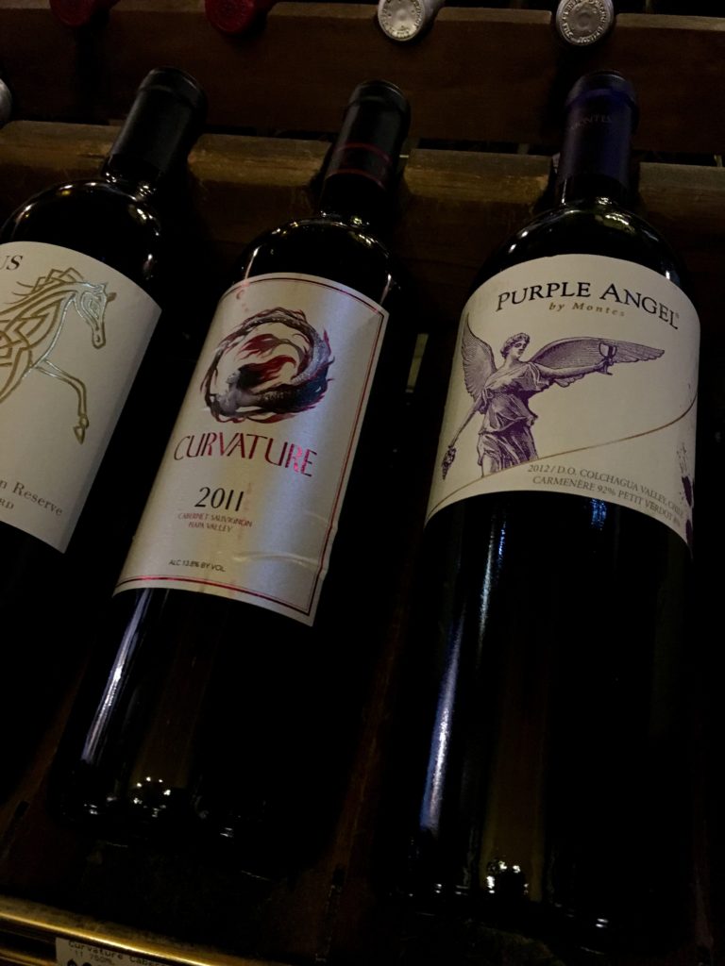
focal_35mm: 29
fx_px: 810
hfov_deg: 48.2
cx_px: 362
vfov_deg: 61.7
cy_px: 483
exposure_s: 1/15
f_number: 2.2
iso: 200
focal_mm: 4.15
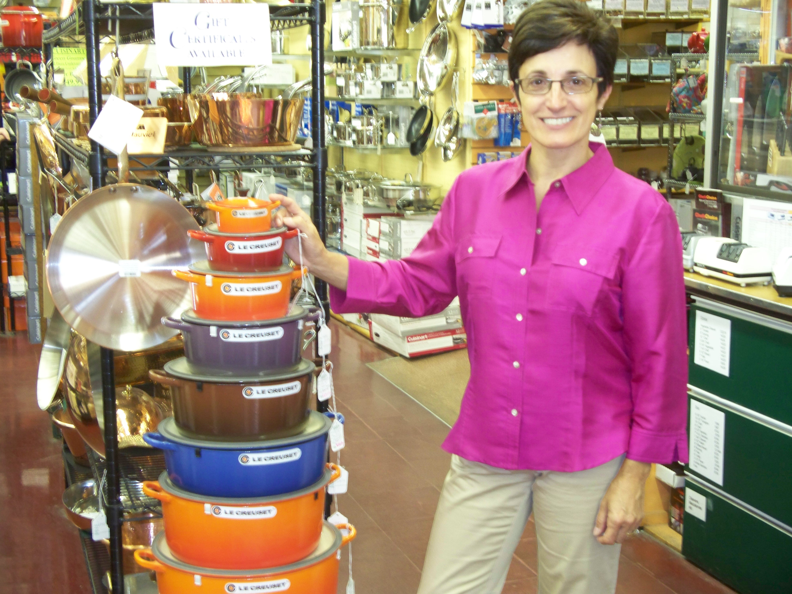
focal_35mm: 61
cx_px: 396
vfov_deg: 24.0
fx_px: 1396
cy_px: 297
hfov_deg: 31.7
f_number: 3.1
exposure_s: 1/10
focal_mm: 12.89
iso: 200
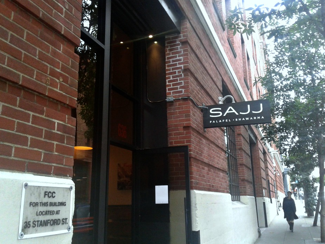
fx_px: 319
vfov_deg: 41.8
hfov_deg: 54.0
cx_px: 163
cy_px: 123
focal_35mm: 34
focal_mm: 3.3
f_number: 2.2
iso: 50
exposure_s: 1/50
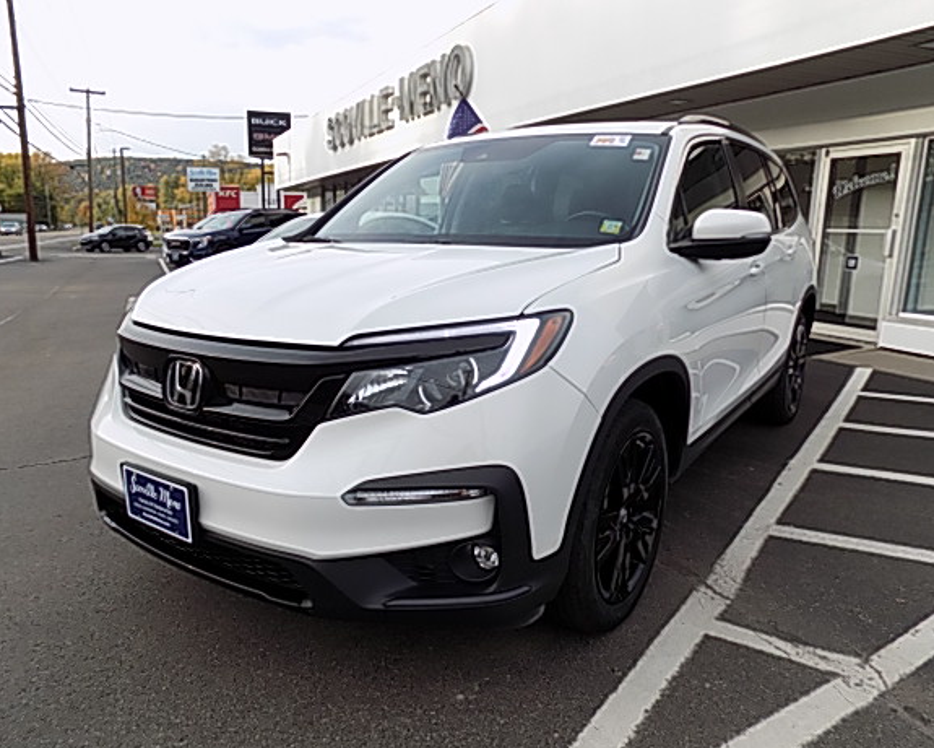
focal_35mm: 25
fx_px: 691
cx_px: 453
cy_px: 377
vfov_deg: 56.8
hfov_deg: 68.1
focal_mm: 4
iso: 80
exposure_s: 1/320
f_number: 3.1
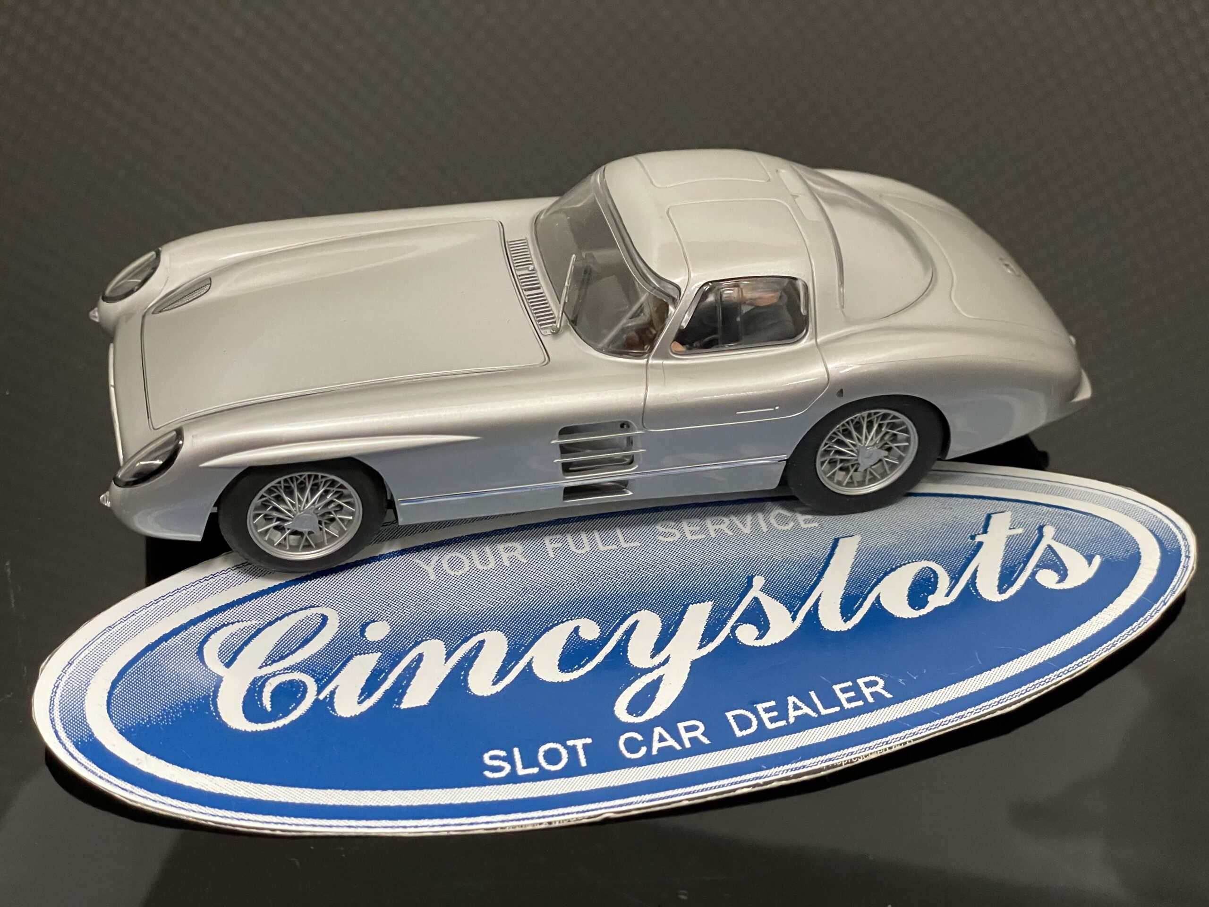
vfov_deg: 28.0
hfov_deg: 36.8
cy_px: 454
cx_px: 604
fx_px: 1816
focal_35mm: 52
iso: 640
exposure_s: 1/60
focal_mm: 6
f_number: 2
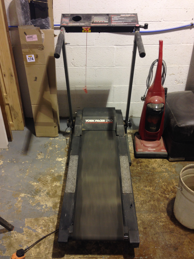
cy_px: 130
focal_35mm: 33
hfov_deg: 42.9
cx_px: 97
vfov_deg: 55.4
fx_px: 247
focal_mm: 4.12
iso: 80
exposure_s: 1/20
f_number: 2.4
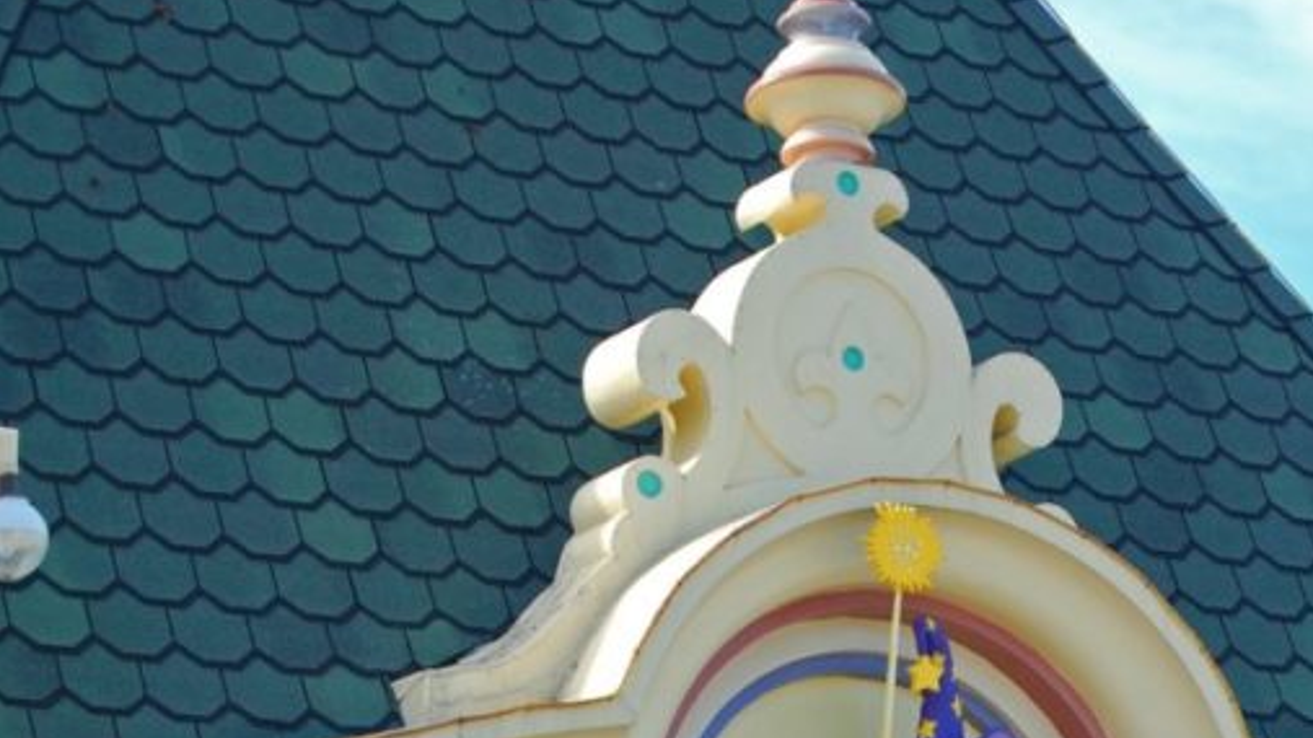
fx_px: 5744
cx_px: 909
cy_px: 845
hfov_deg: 13.0
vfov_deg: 7.3
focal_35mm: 165
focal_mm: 52
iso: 200
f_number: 5.6
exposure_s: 1/200
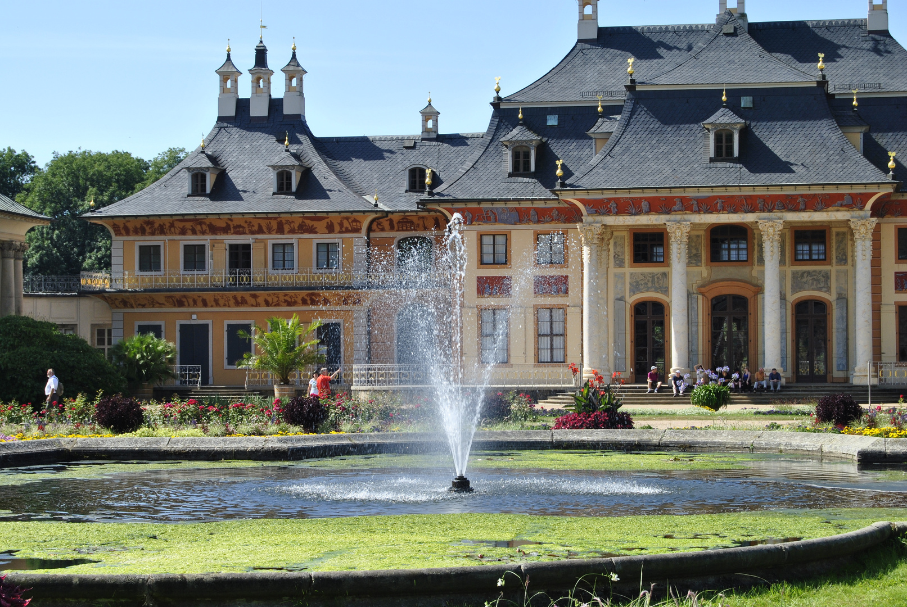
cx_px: 454
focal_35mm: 82
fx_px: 2081
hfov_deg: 24.6
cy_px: 304
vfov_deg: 16.6
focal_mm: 55
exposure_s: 1/200
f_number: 10
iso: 200
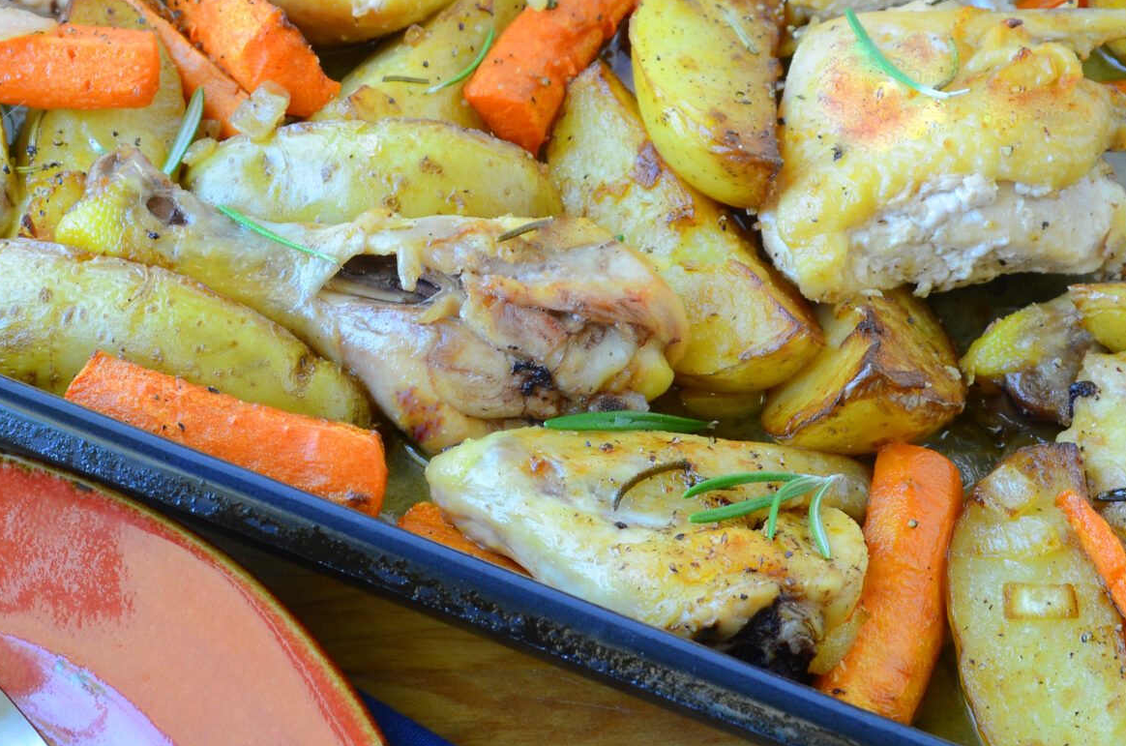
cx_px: 328
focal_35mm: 94
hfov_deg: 21.6
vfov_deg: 14.5
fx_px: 2934
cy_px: 464
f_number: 9
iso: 100
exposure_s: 1/2.5
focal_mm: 38
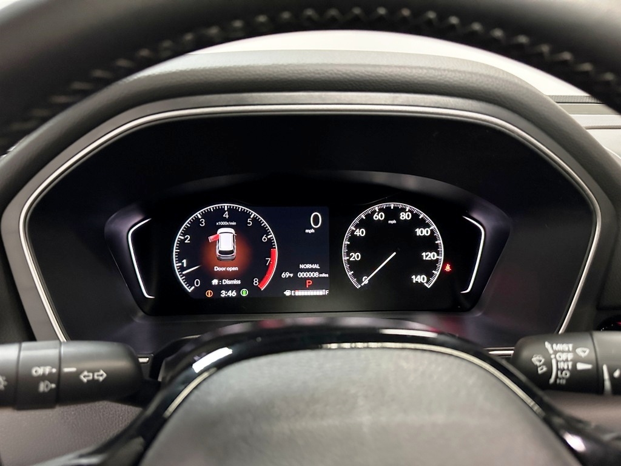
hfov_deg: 71.6
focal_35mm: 24
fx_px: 431
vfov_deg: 56.8
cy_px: 233
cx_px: 310
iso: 800
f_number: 1.78
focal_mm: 6.86
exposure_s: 1/30
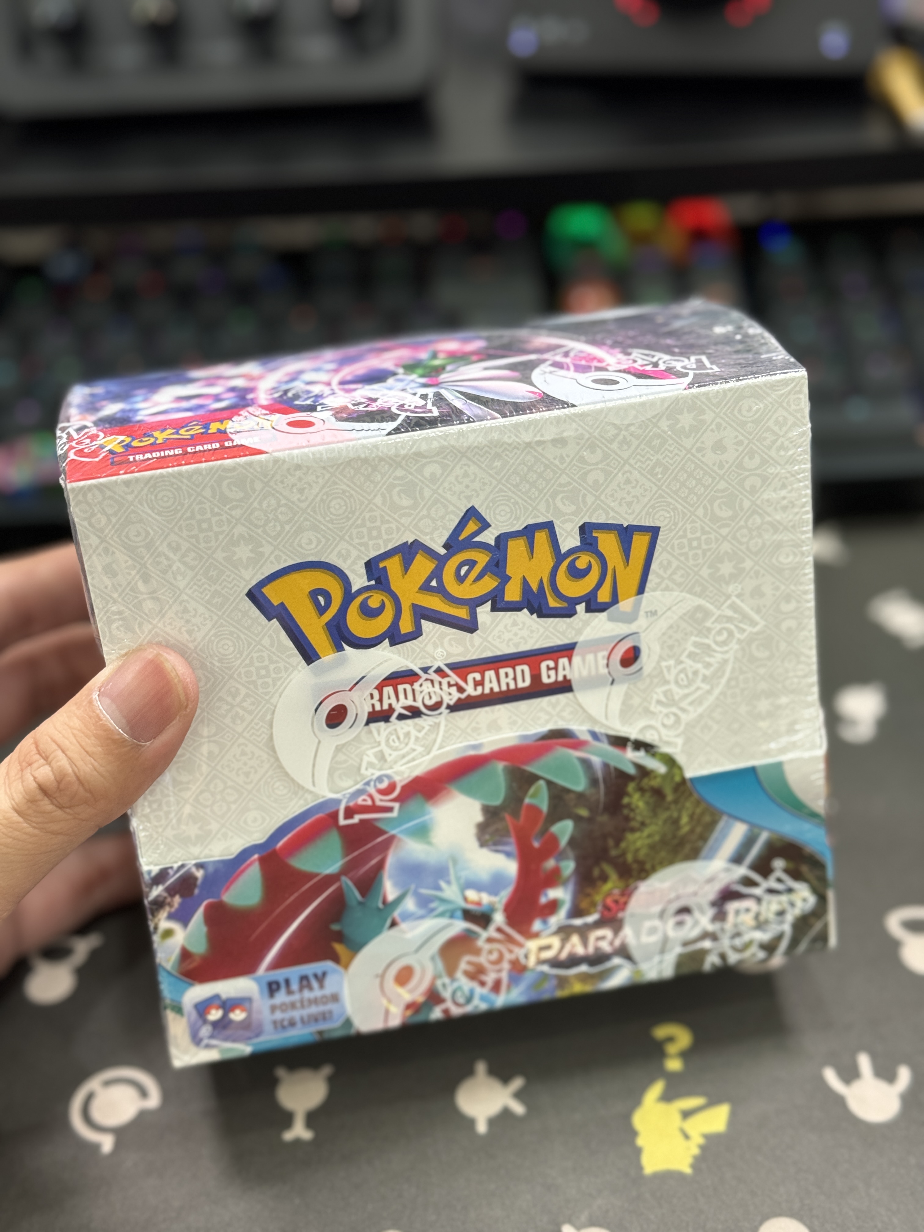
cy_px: 616
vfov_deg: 39.7
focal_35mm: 48
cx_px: 462
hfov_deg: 30.3
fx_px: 1708
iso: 160
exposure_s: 1/50
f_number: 1.78
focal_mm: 6.86
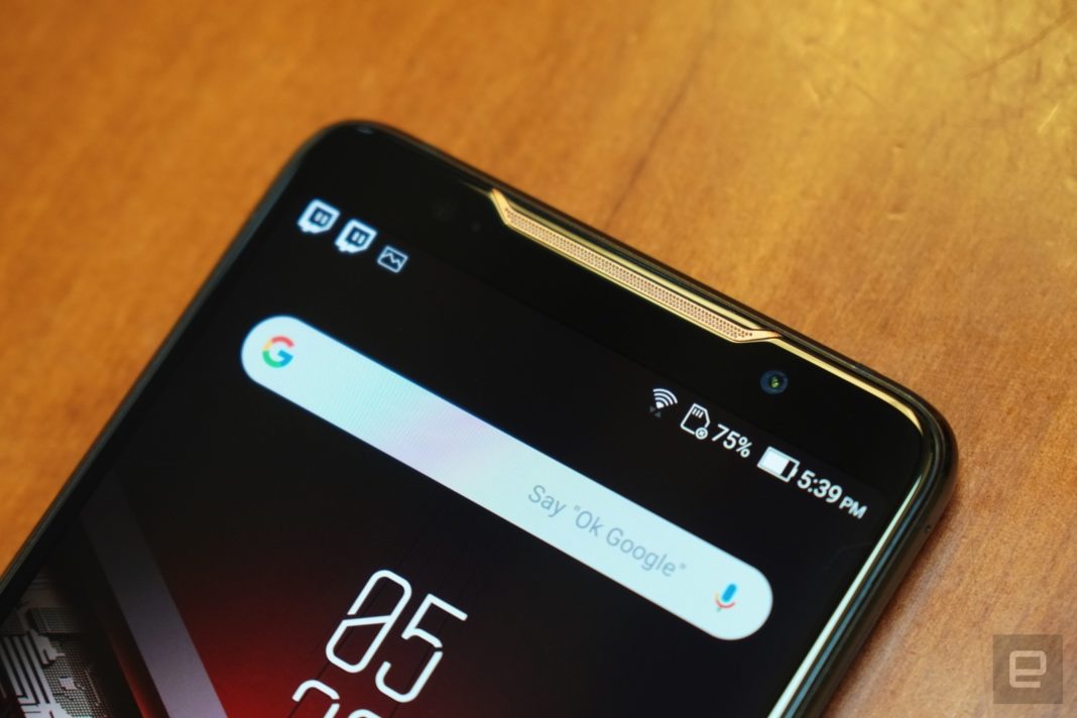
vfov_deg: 13.0
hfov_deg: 19.5
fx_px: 3141
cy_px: 359
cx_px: 538
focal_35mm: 105
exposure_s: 1/125
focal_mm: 70
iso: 1600
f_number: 4
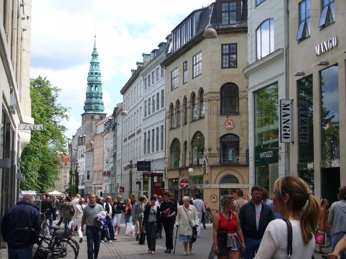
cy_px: 130
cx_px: 173
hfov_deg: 28.6
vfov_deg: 21.6
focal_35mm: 68
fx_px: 680
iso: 80
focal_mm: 11.2
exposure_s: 1/320
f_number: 4.3
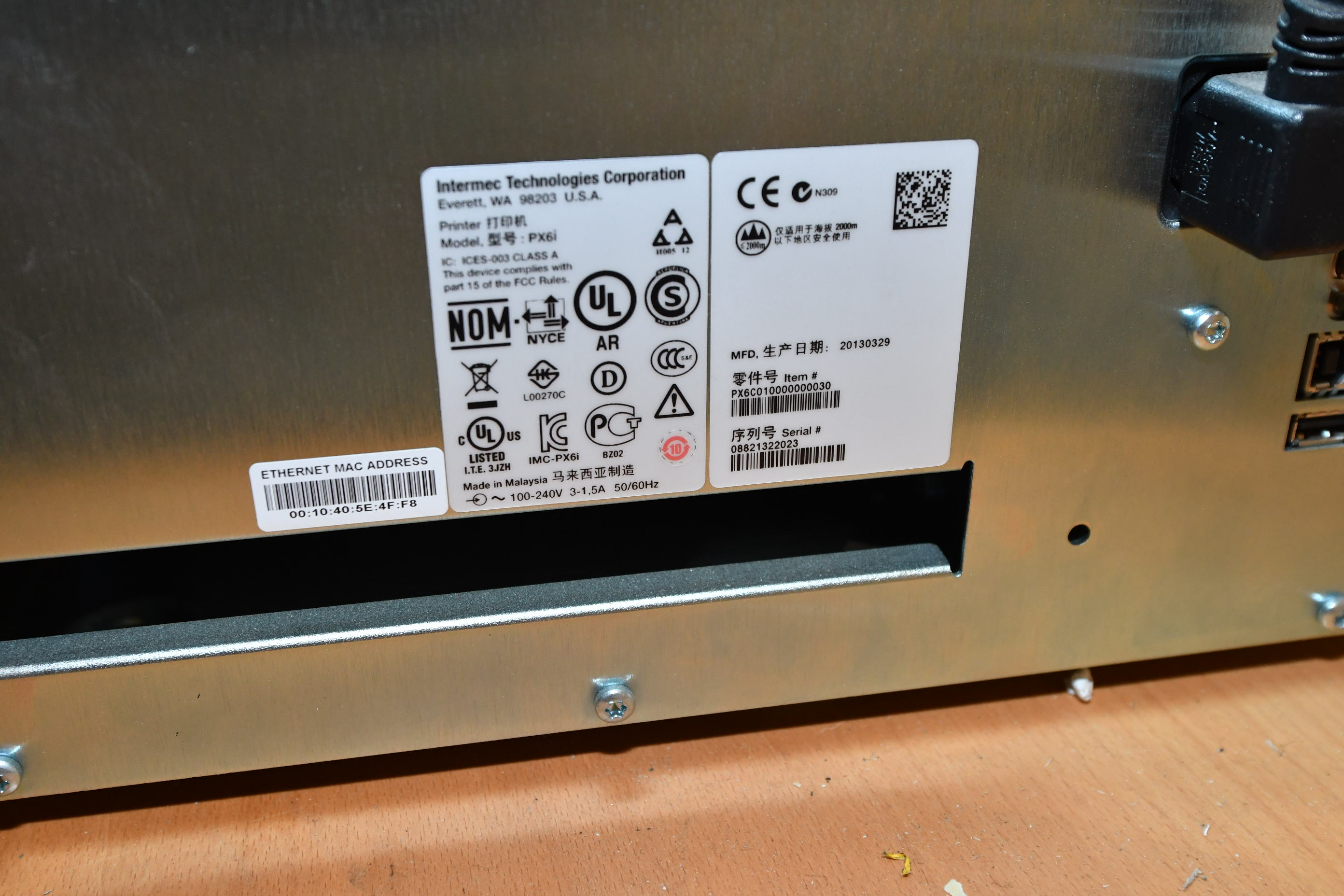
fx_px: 1344
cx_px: 672
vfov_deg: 36.9
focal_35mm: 36
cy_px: 448
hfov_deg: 53.1
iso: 1000
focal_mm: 24
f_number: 5
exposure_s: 1/60
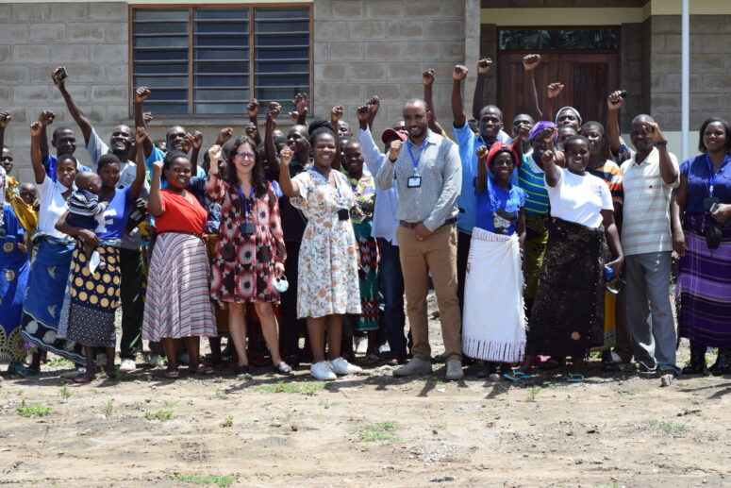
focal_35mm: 75
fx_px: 1523
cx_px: 366
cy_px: 244
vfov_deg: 18.2
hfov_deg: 27.0
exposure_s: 1/250
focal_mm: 50
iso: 200
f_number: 8
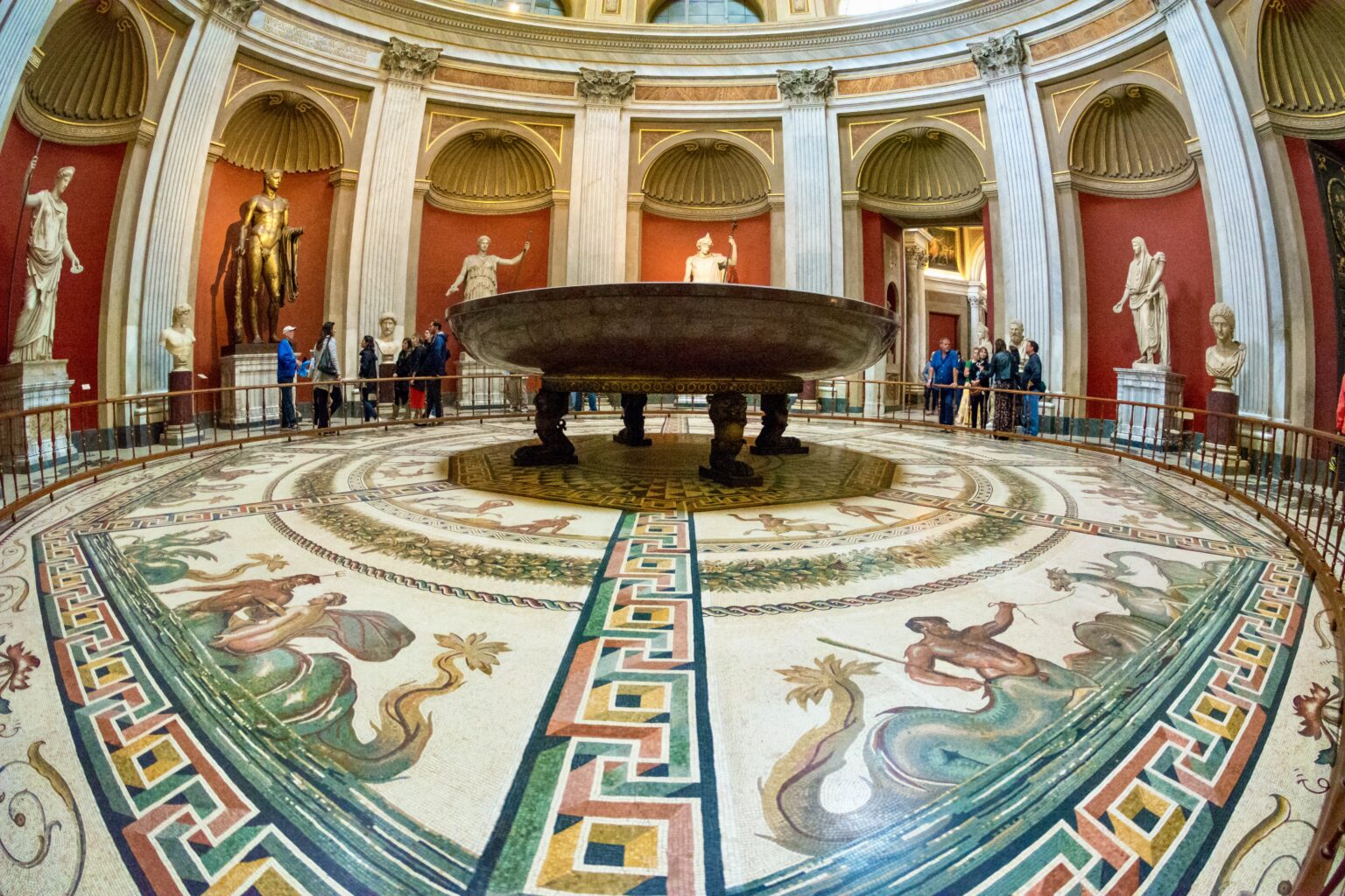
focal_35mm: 15
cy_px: 448
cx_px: 672
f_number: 2.8
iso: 5600
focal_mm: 10
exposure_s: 1/100
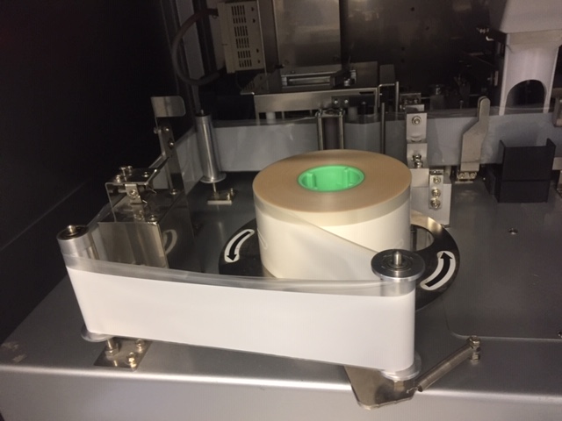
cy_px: 210
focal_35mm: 29
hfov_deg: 61.7
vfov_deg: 48.2
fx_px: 471
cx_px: 281
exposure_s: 1/33
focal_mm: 4.15
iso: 200
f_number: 2.2
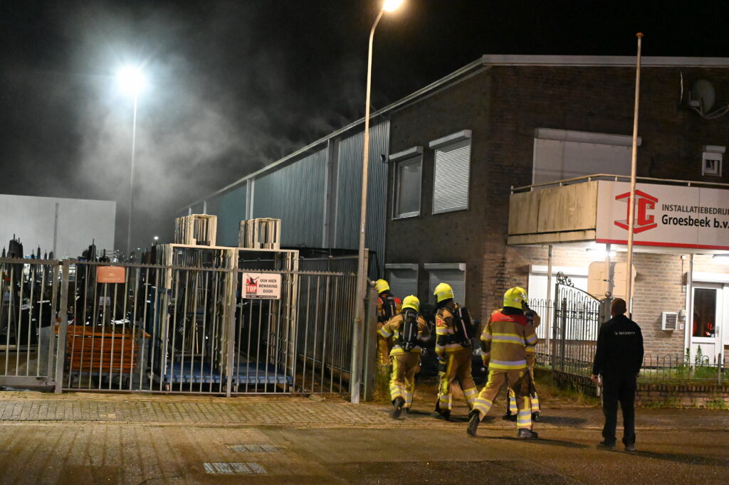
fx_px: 1012
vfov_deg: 27.0
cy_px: 242
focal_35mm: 50
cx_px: 364
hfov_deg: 39.6
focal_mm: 50
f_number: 4
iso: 25600
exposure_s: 1/60
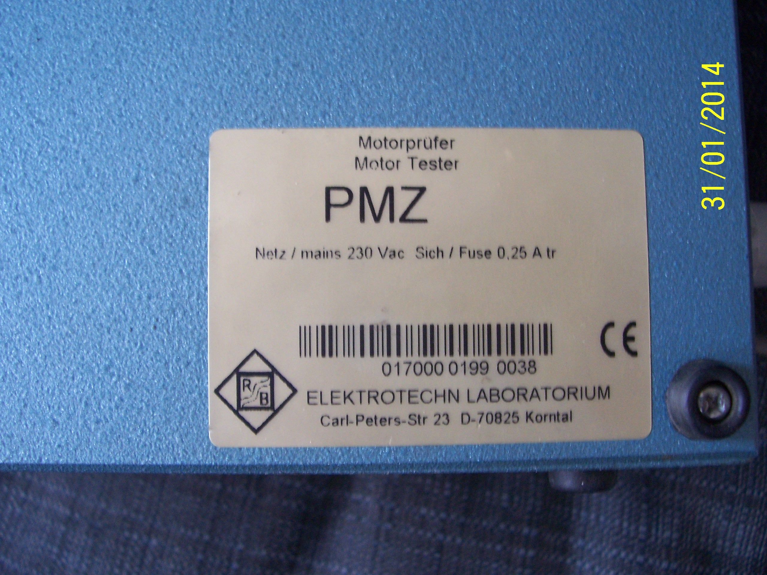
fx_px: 753
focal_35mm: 34
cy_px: 288
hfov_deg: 54.0
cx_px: 384
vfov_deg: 41.8
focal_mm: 5.6
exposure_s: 1/8
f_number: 2.7
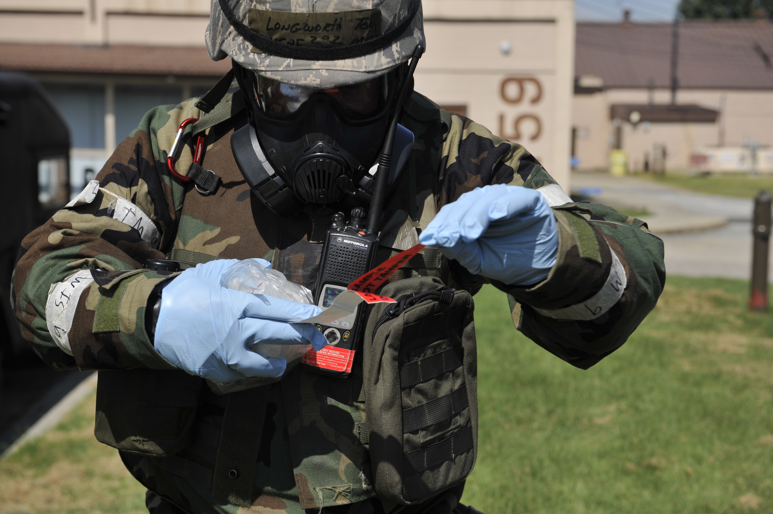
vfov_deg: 23.4
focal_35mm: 58
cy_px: 257
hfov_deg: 34.5
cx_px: 386
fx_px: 1245
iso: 200
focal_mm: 58
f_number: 5.6
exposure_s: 1/640
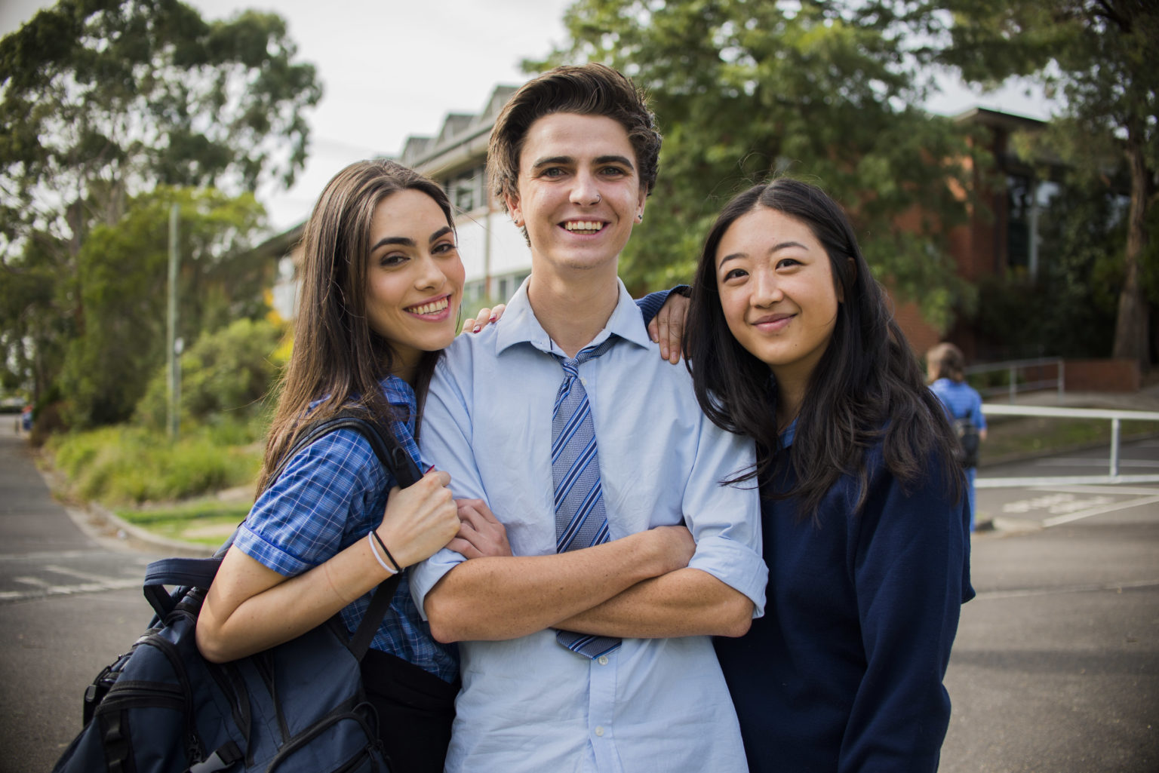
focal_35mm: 35
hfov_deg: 54.4
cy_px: 386
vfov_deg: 37.9
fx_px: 1127
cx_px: 580
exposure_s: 1/400
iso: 100
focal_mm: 35
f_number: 2.8
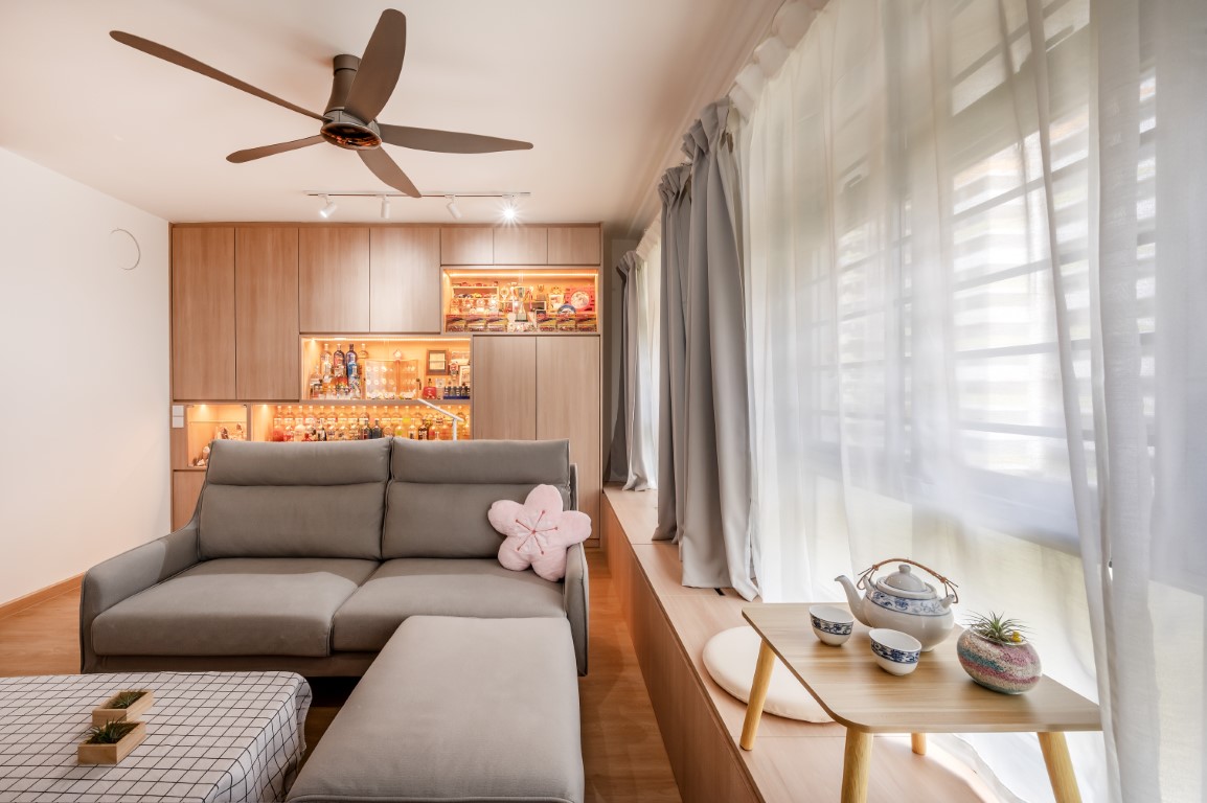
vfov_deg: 81.1
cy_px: 402
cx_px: 604
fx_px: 469
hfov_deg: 104.3
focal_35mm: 14
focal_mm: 14
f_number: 11
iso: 50
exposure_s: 1/5
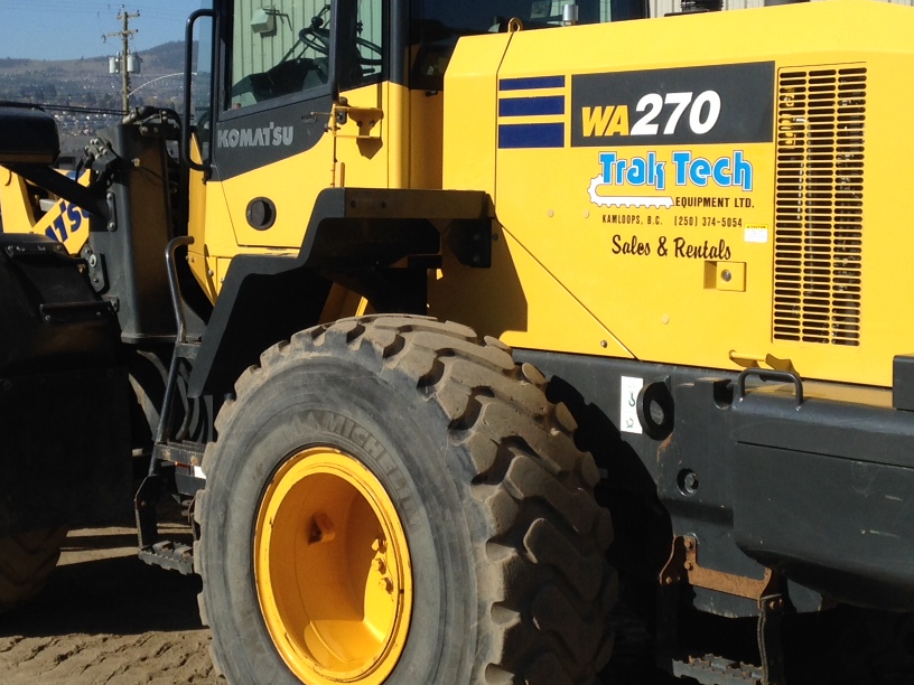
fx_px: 1743
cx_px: 418
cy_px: 271
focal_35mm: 66
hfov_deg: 29.4
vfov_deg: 22.2
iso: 50
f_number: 2.4
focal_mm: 4.12
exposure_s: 1/2088
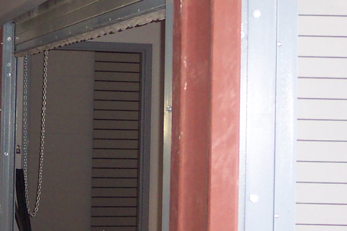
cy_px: 75
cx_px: 104
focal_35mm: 102
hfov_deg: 19.9
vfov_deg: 13.4
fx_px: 983
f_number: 2.8
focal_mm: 8
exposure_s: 1/30
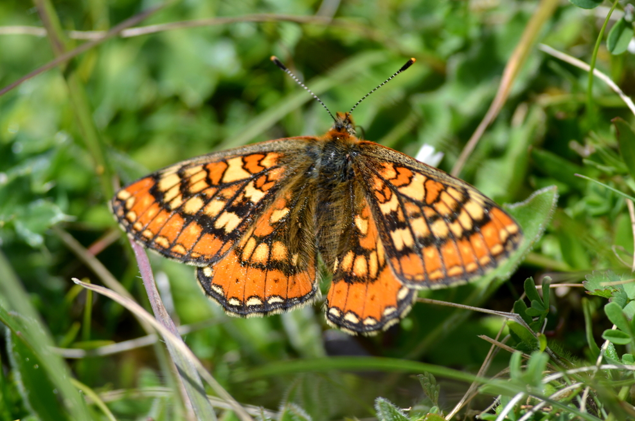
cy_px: 210
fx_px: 11087
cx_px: 318
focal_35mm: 630
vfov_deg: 2.2
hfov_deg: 3.3
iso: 100
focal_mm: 420
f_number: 8
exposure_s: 1/250
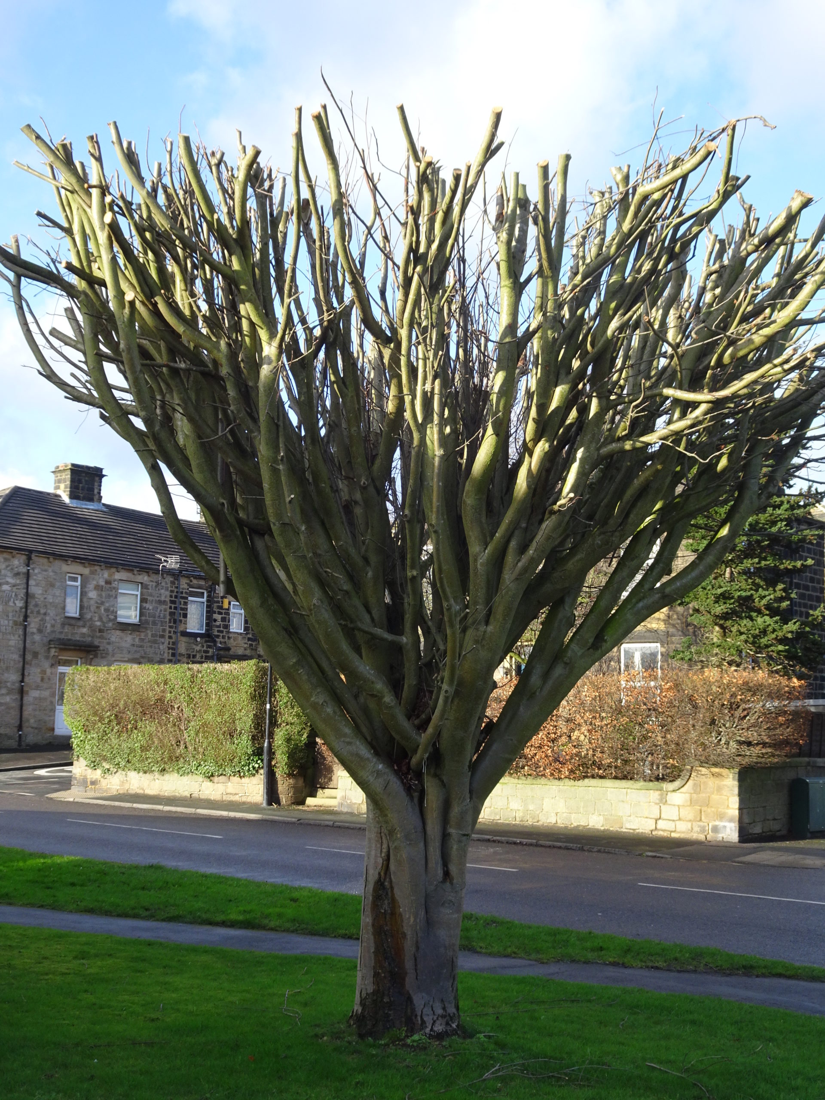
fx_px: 1303
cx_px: 412
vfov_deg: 45.8
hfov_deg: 35.1
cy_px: 550
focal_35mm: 41
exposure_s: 1/160
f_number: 4
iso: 80
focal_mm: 7.05
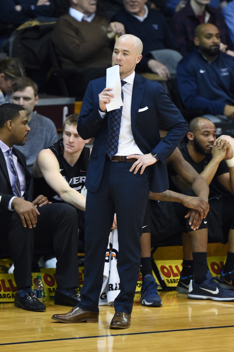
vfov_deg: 5.2
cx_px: 117
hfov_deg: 3.4
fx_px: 3903
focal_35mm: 400
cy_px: 176
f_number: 3.2
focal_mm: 400
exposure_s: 1/1600
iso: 3200
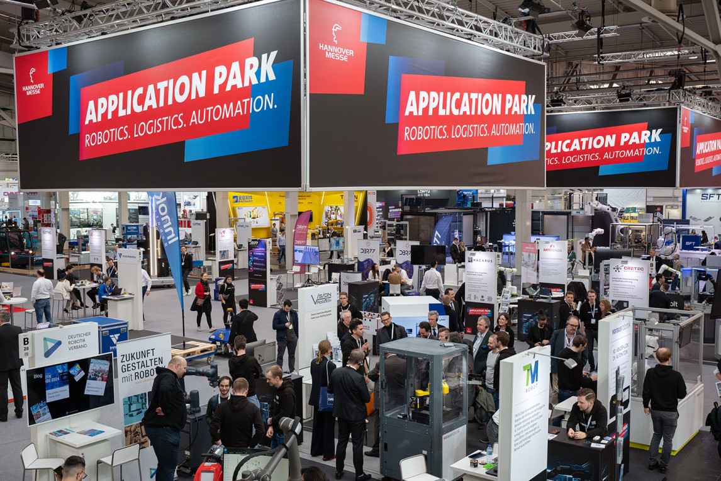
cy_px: 240
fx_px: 721
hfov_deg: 53.1
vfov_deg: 36.9
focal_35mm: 36
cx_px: 360
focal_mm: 36
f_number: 4
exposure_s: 1/200
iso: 800
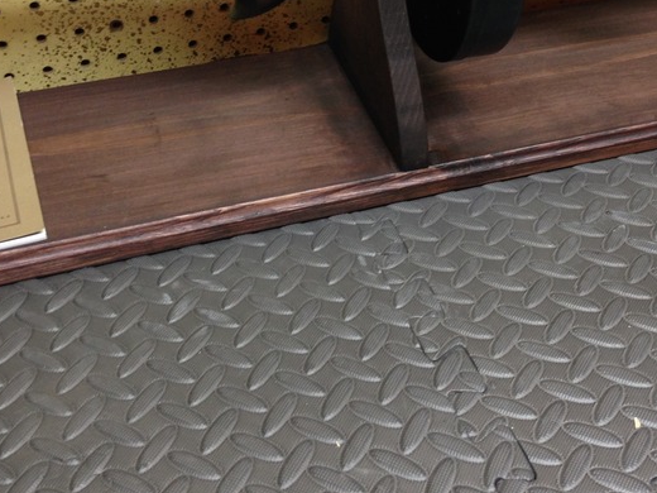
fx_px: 1234
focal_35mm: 65
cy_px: 75
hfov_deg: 29.7
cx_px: 427
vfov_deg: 22.2
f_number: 2.4
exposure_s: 1/20
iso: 64
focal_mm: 4.12
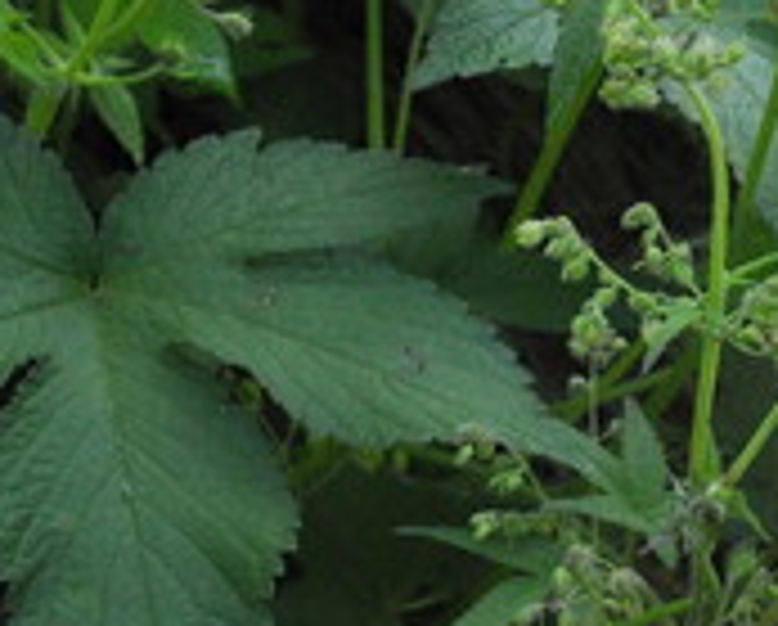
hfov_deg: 6.6
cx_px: 702
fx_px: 6758
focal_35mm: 293
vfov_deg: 5.3
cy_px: 279
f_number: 8
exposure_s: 1/250
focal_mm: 60
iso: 1250
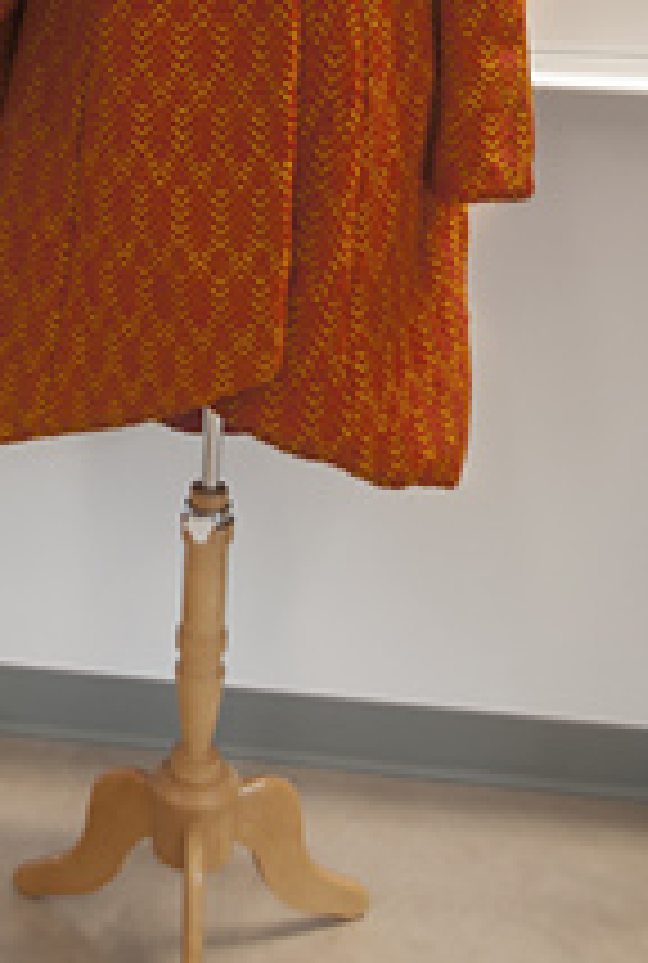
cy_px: 117
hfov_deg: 17.3
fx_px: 2066
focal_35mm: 77
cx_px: -52
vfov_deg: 25.5
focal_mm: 22
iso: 100
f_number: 4
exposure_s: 1/6
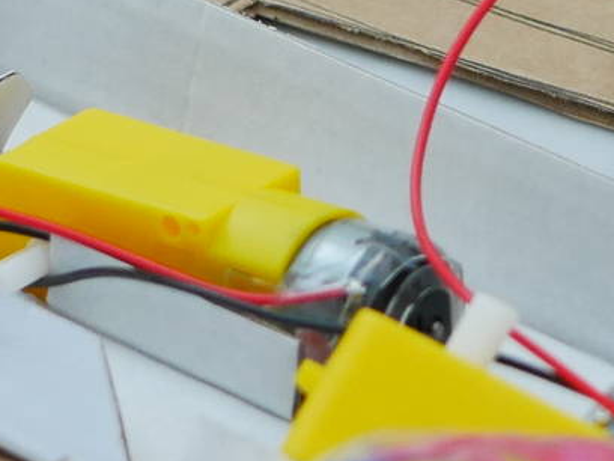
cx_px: 361
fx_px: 5570
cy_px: -172
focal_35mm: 314
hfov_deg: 6.3
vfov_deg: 4.7
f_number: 3.2
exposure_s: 1/400
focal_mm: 25
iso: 400
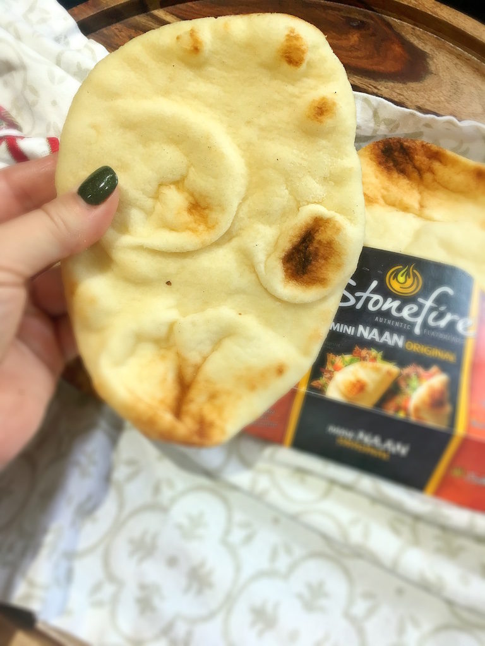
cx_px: 242
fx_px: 542
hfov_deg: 48.2
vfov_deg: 61.7
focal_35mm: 29
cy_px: 323
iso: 40
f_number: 2.2
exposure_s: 1/30
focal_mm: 4.15
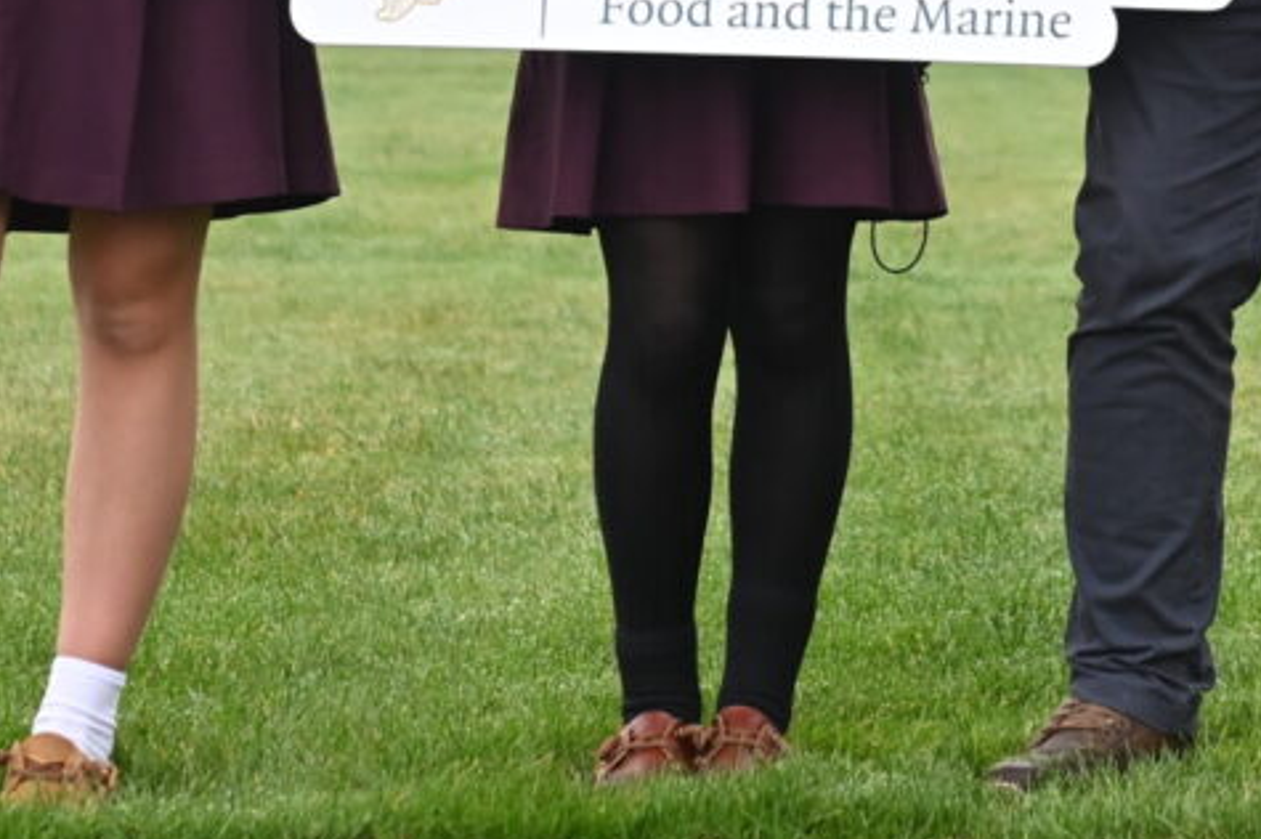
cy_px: -250
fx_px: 6230
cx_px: 1144
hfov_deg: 11.5
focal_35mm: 178
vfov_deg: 7.6
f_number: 4
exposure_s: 1/1600
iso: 1250
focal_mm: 55
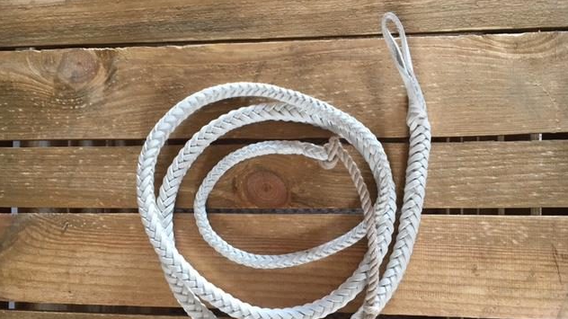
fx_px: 482
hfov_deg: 61.0
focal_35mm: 32
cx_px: 284
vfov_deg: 36.4
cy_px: 198
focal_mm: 4.15
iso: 100
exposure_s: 1/33
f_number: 2.2
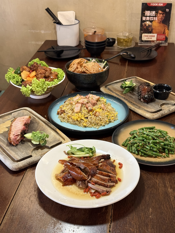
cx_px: 88
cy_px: 116
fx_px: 324
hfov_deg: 30.3
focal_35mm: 48
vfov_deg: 39.7
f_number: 1.78
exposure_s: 1/33
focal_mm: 6.76
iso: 250
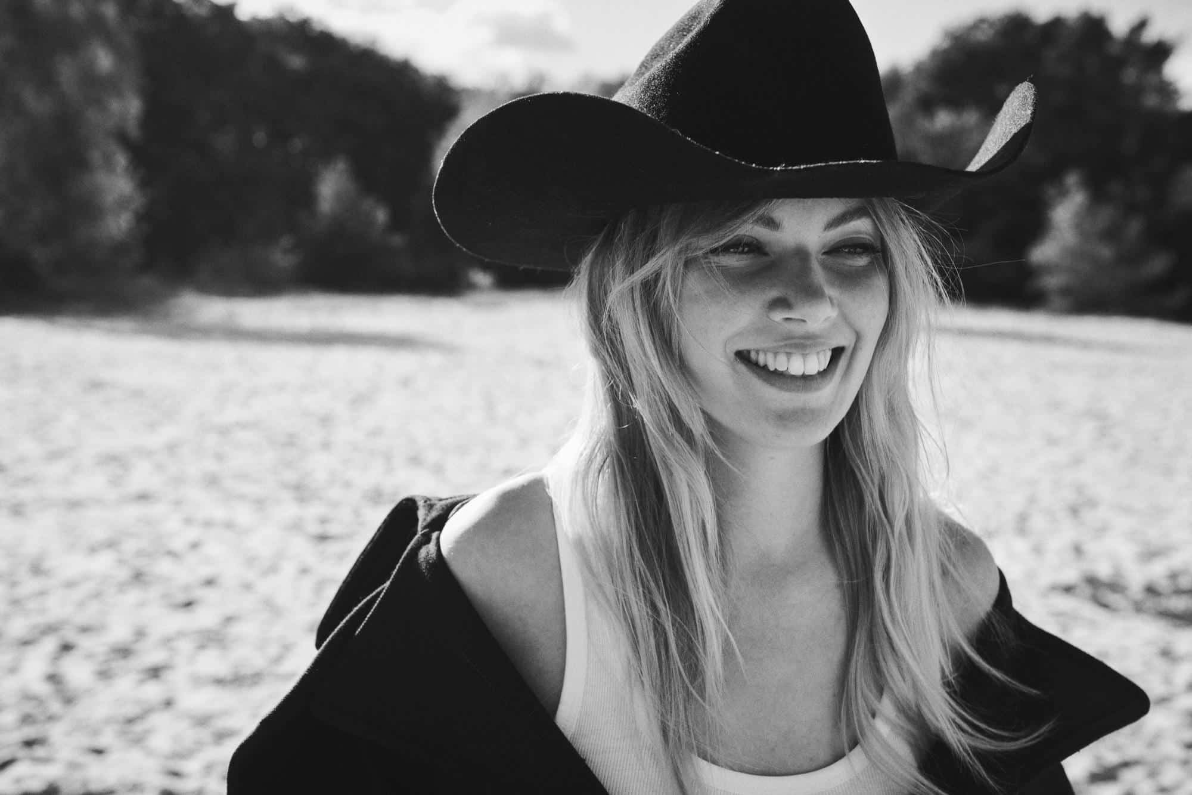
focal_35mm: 52
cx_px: 596
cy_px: 398
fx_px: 1722
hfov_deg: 38.2
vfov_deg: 26.0
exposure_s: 1/400
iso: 250
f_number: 6.3
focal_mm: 52
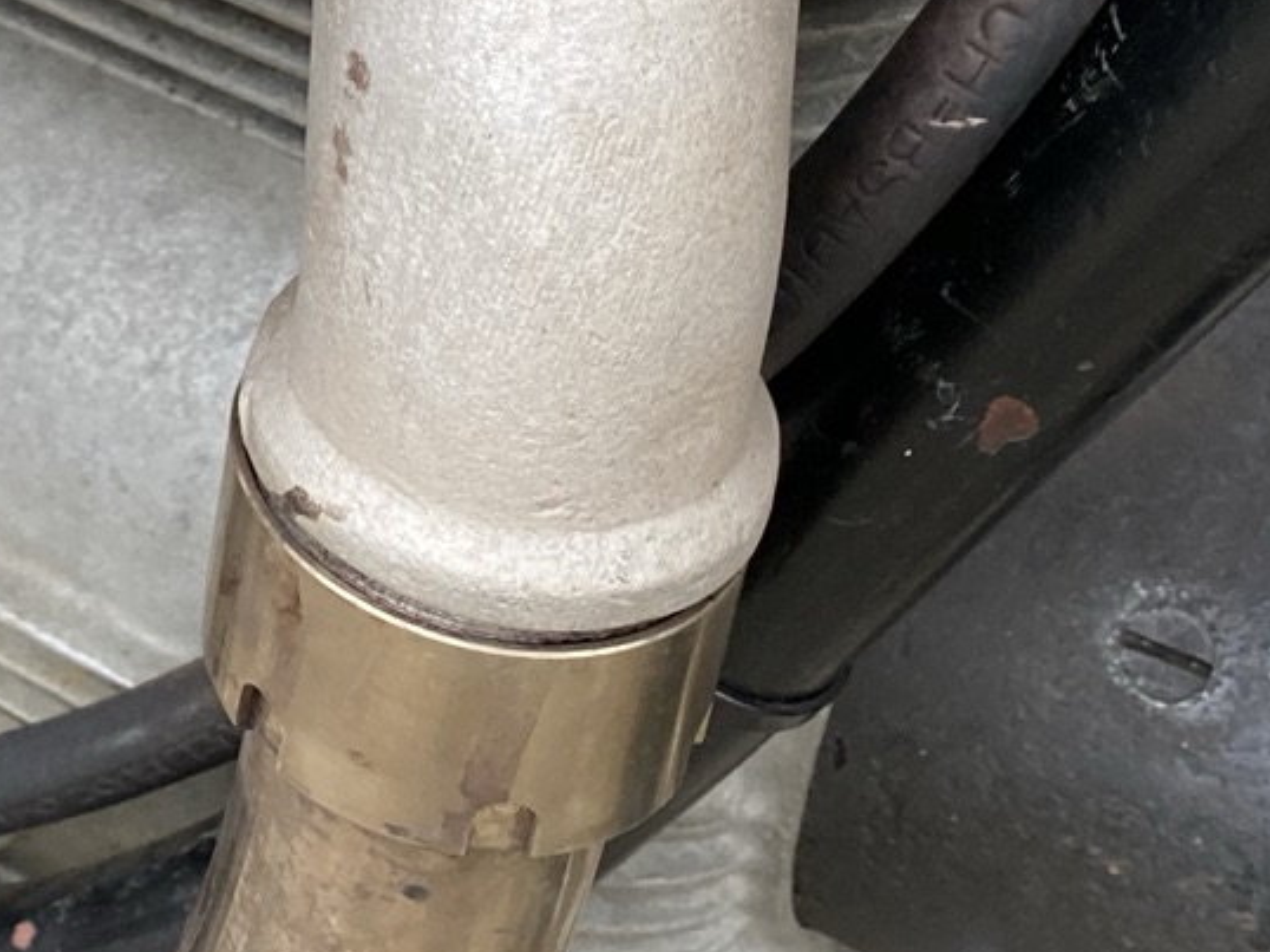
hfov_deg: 18.8
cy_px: -317
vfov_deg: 14.3
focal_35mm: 99
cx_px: -220
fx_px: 3631
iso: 125
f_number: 1.8
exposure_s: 1/111
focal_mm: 4.25
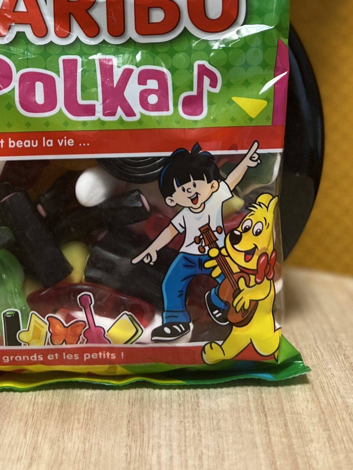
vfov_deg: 33.4
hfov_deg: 26.2
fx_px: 748
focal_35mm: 55
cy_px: 60
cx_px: 86
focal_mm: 5.7
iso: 80
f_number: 1.5
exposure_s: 1/50
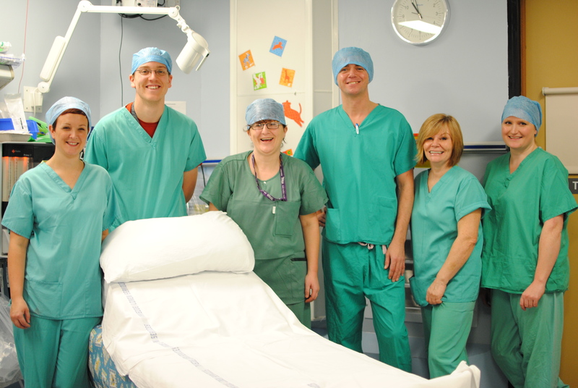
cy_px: 194
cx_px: 289
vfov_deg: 25.8
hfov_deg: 37.8
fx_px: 844
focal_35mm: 52
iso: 400
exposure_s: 1/80
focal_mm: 35
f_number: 1.8
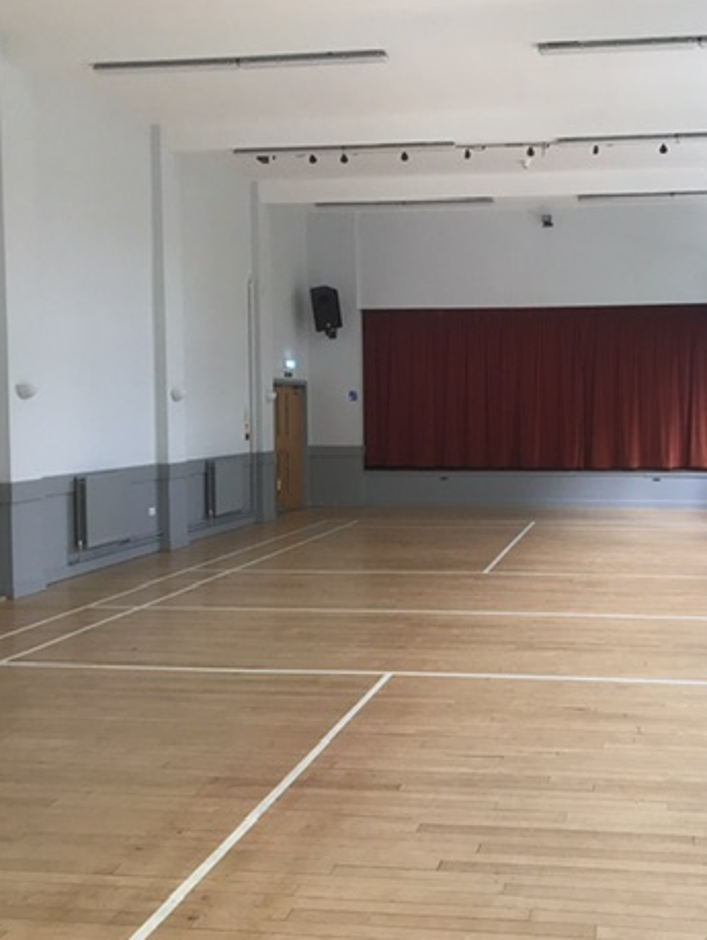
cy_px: 465
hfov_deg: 36.3
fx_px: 1061
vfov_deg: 47.8
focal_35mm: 39
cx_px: 504
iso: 20
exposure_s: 1/33
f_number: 1.8
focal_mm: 3.99
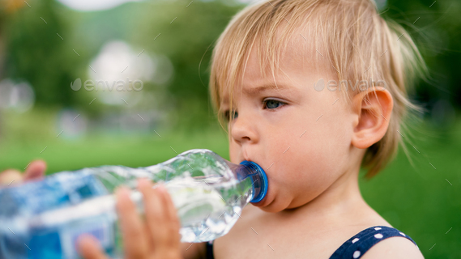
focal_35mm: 38
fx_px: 464
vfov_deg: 31.2
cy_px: 123
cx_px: 226
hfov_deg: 52.8
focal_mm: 35
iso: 100
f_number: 1.4
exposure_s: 1/4000
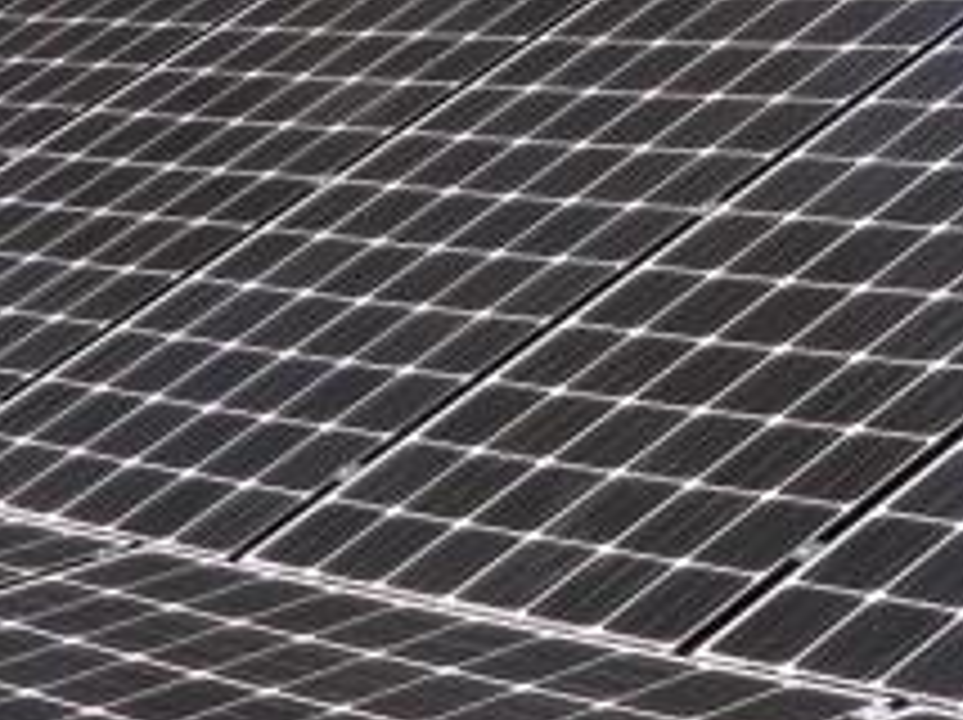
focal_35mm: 158
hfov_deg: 12.5
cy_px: 1062
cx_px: 567
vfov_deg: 9.1
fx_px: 4391
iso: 50
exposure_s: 1/1178
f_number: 2.4
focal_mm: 4.12
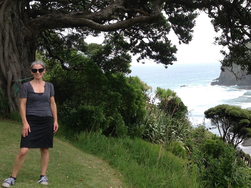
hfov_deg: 52.6
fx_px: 254
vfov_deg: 40.7
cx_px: 126
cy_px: 94
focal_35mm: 35
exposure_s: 1/775
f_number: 2.4
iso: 50
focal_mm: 4.28
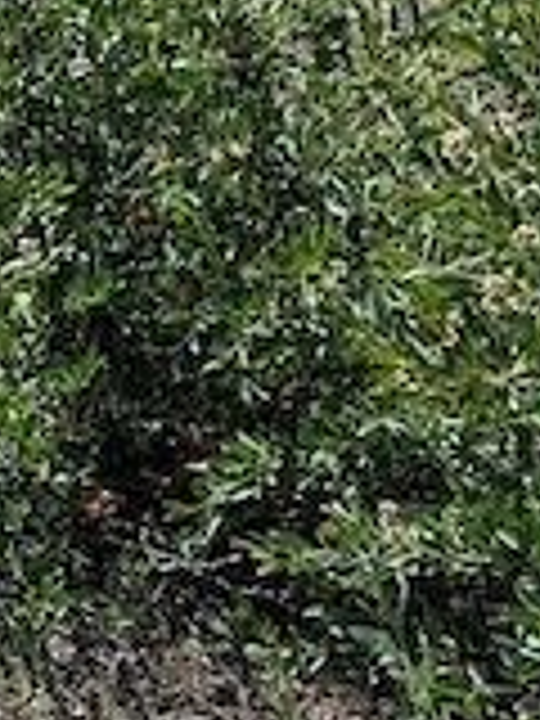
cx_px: -414
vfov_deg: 16.4
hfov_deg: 11.5
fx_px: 2496
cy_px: 225
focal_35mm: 120
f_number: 1.68
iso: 19
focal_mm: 6.9
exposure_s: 1/775
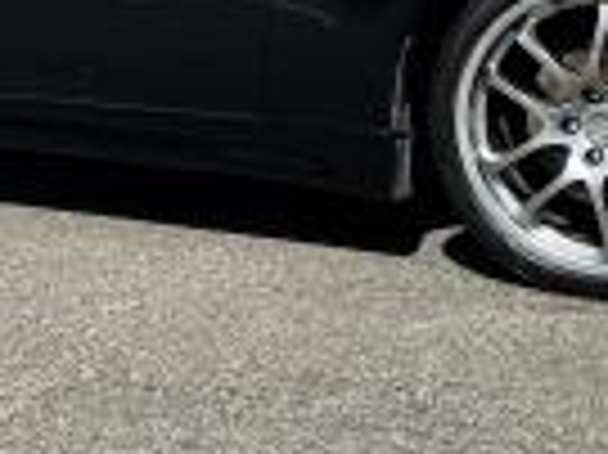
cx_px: 126
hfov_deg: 20.0
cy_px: -54
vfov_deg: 14.8
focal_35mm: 97
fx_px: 1702
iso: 32
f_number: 1.6
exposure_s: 1/2660
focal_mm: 5.1
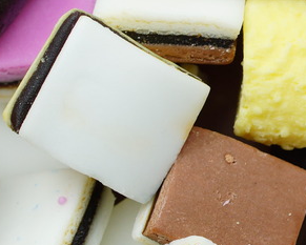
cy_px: 129
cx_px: 415
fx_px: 2491
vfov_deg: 5.6
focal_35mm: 275
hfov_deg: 7.0
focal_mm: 60
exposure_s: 1/80
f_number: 5.6
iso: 320
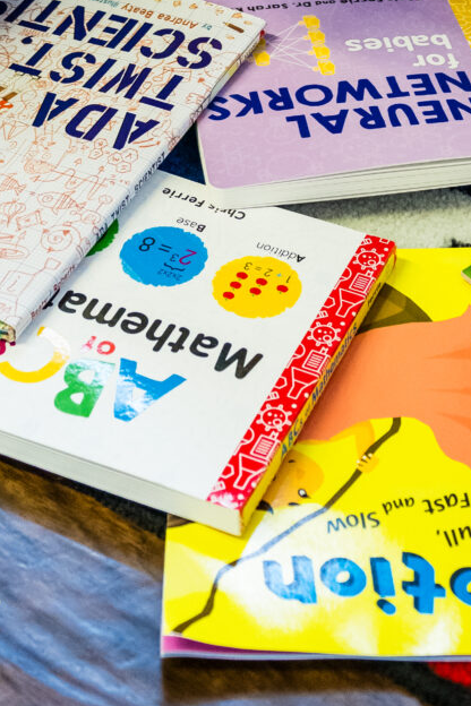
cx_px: 282
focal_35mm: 105
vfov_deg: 17.4
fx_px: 2060
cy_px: -361
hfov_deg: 13.0
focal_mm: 32
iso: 1600
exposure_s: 1/125
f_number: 4
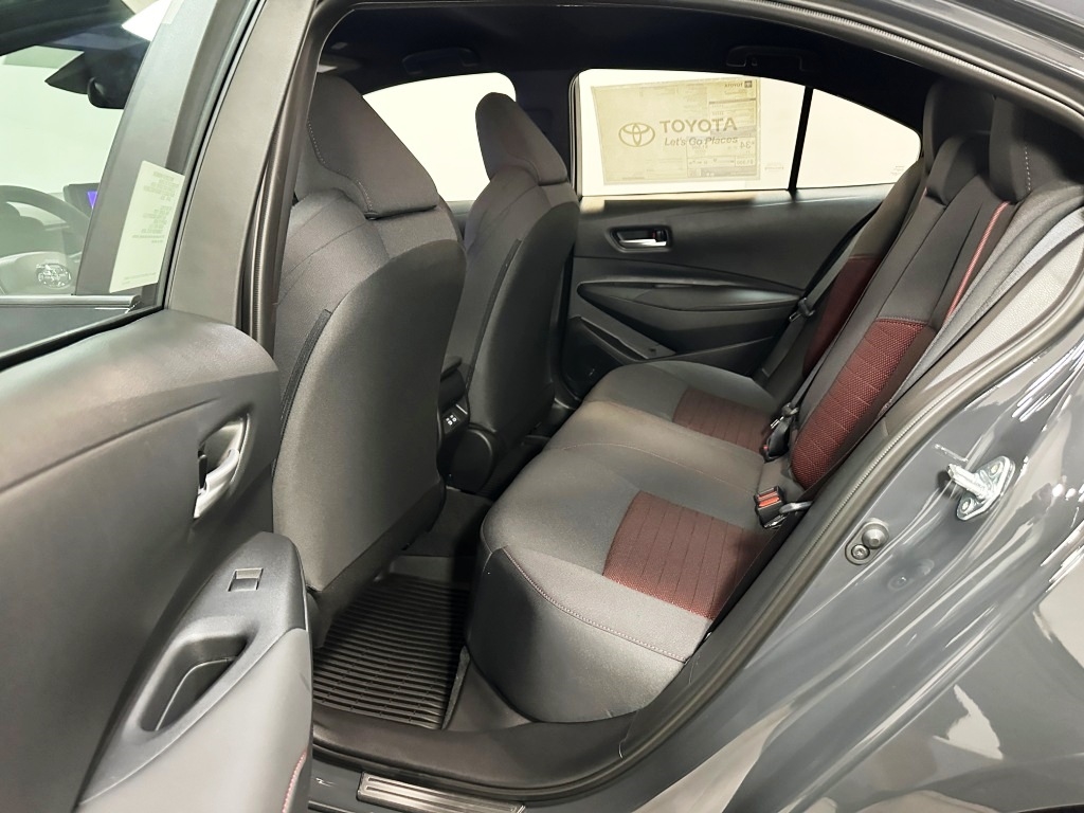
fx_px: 752
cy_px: 406
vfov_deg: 56.8
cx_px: 542
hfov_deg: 71.6
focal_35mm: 24
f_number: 1.78
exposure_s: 1/30
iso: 800
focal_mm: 6.86
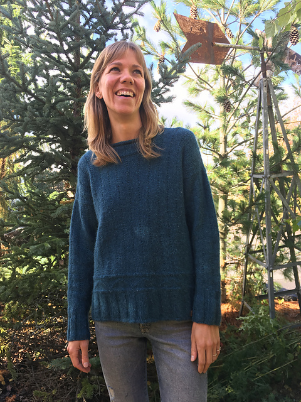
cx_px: 150
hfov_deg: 48.2
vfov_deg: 61.7
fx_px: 336
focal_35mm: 29
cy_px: 201
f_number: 2.2
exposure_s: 1/128
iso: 25
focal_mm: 4.15
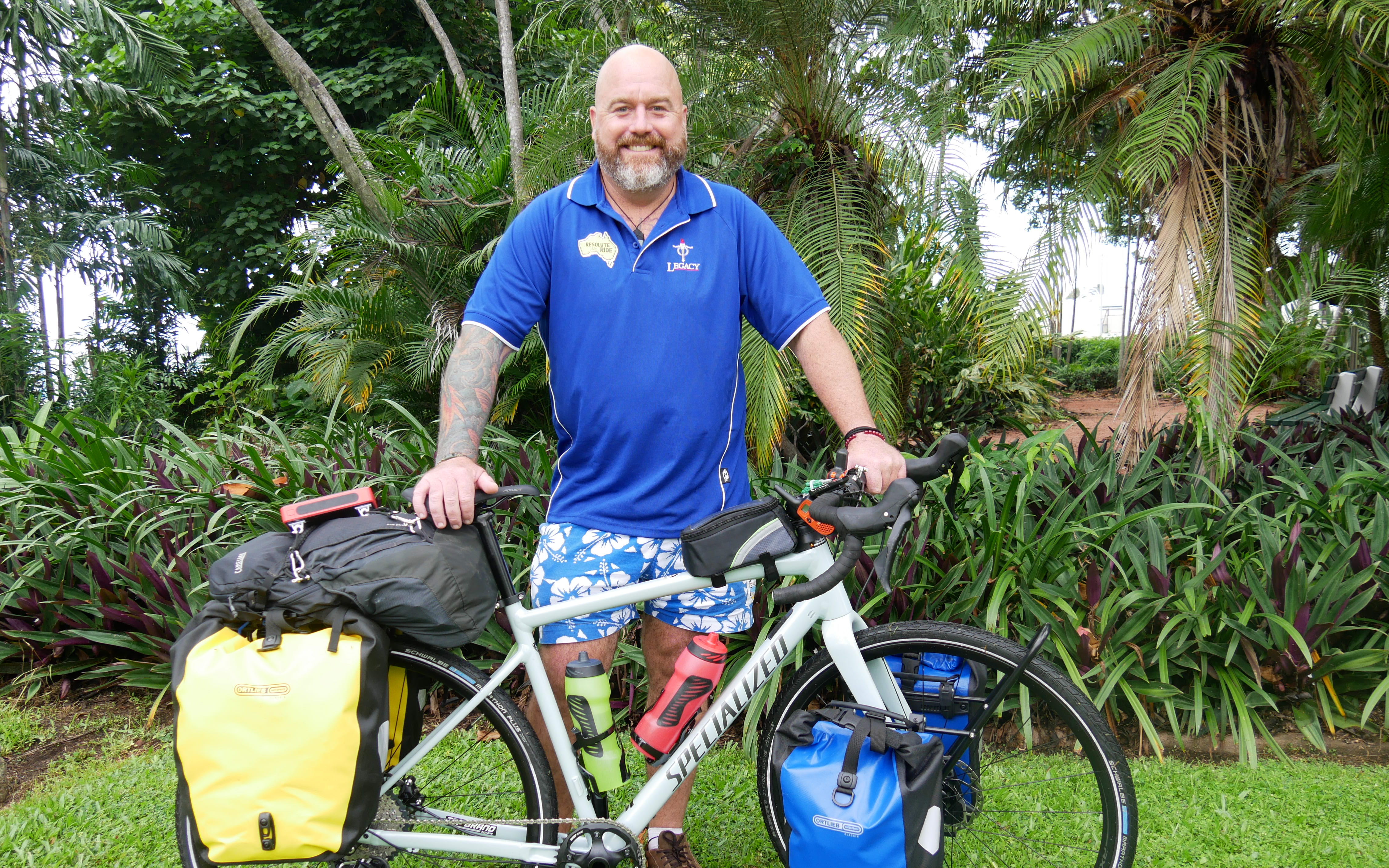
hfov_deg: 62.9
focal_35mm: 30
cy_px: 501
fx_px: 1136
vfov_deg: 41.7
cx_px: 699
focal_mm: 14
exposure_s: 1/80
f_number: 3.5
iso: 200
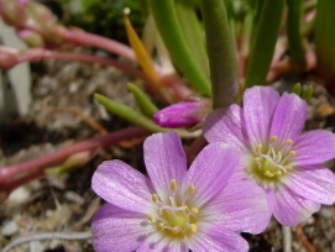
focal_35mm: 70
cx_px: 239
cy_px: 125
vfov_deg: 21.1
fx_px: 678
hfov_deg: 27.5
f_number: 4.8
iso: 64
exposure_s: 1/2048
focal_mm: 7.8
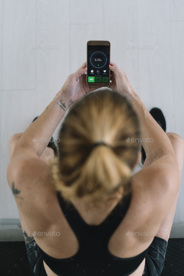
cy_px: 138
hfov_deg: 27.0
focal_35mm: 50
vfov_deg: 39.6
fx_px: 383
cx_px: 92
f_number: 2
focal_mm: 50
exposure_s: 1/1250
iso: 400
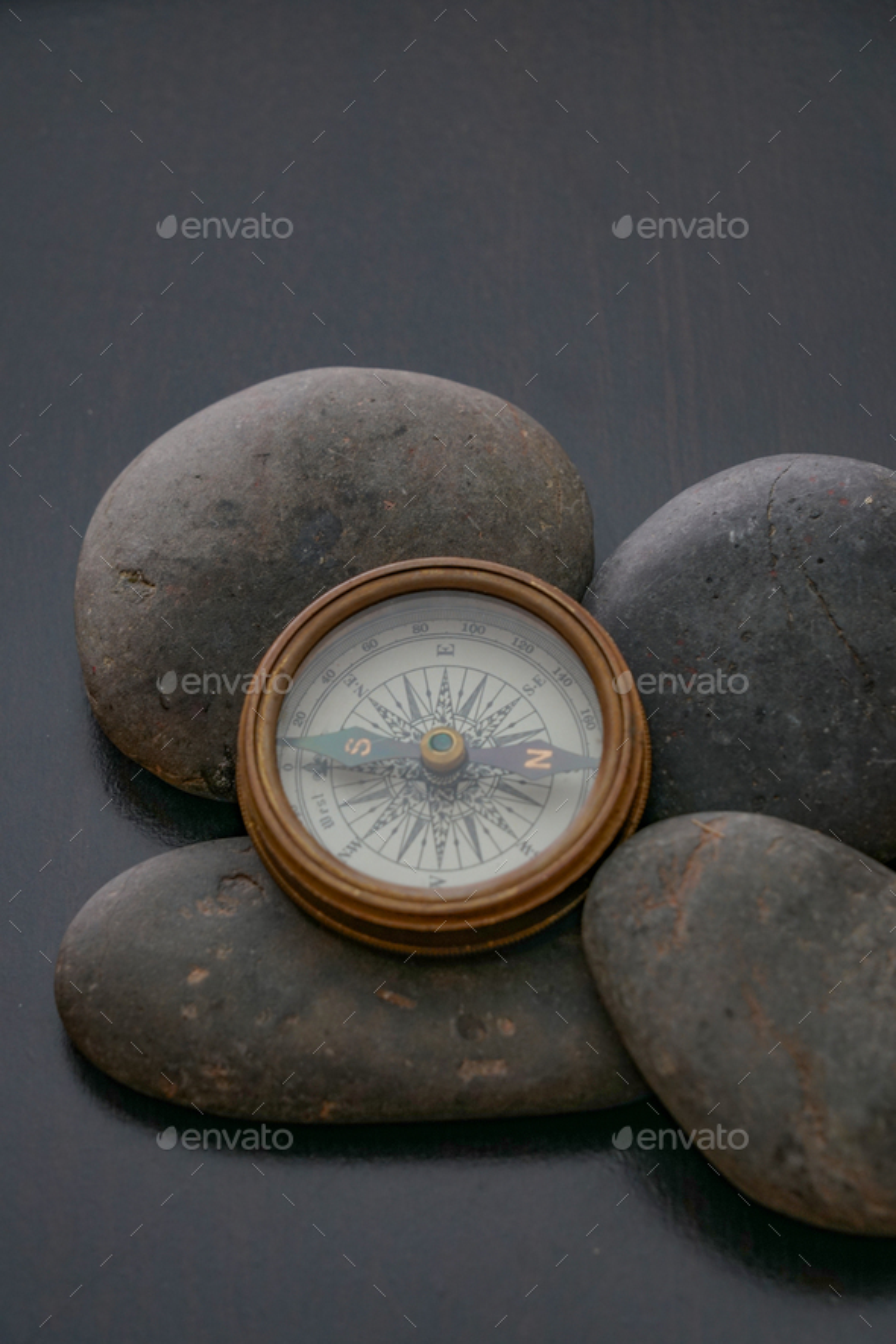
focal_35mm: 146
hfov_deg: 9.4
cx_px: 448
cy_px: 672
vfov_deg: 14.1
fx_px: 5450
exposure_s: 1/60
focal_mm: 146
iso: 640
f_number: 9
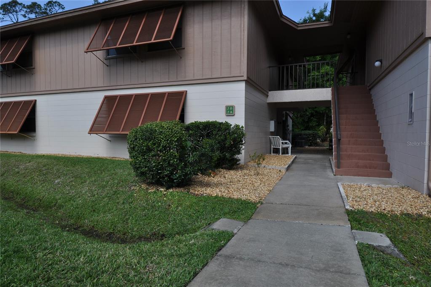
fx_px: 251
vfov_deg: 59.4
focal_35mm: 21
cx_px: 216
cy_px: 144
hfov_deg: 81.3
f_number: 9
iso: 200
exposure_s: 1/320
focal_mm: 14
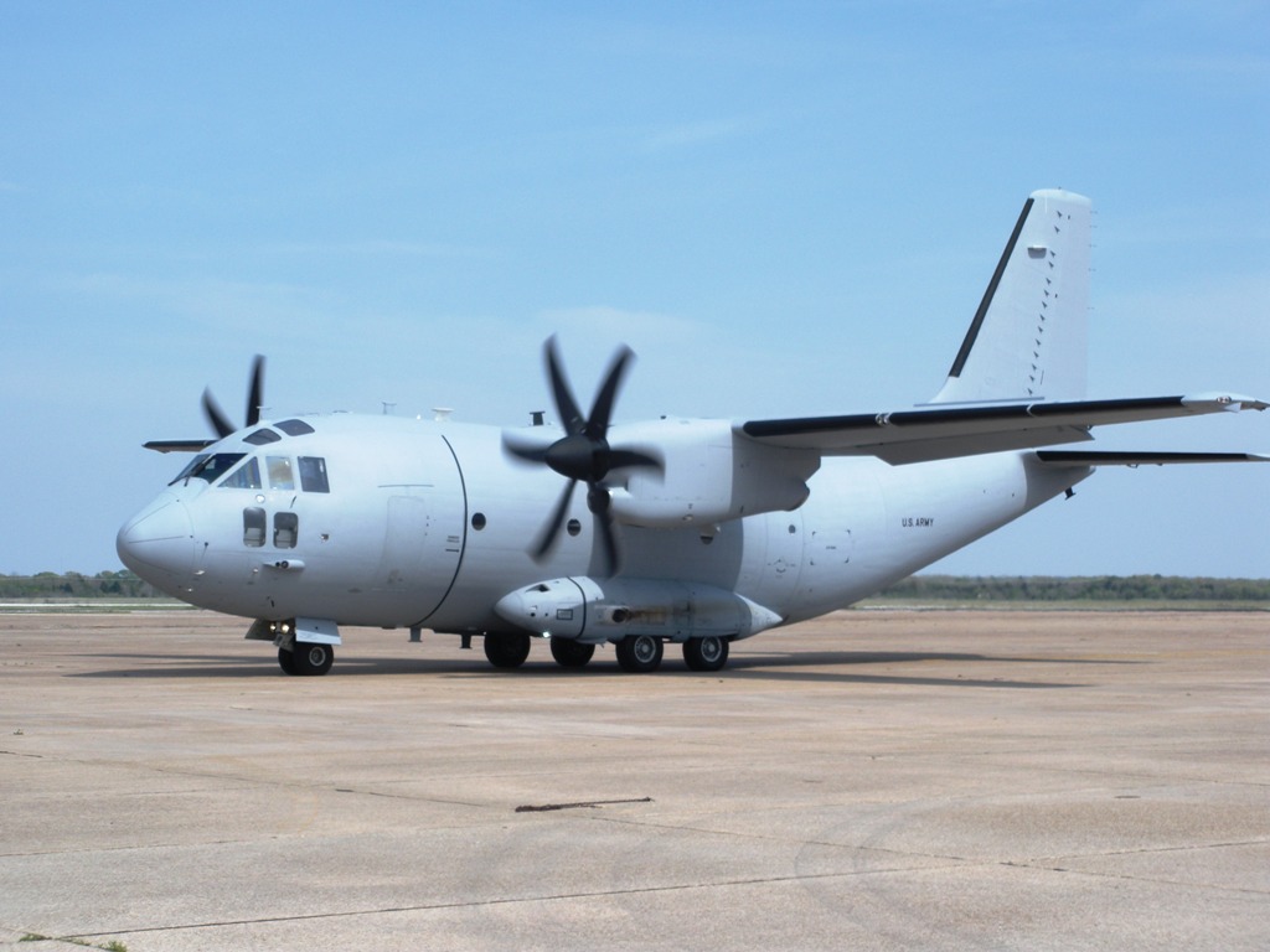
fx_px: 2972
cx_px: 635
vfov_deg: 18.2
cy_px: 476
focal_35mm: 81
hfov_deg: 24.1
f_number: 4.8
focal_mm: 14.2
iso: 64
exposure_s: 1/434
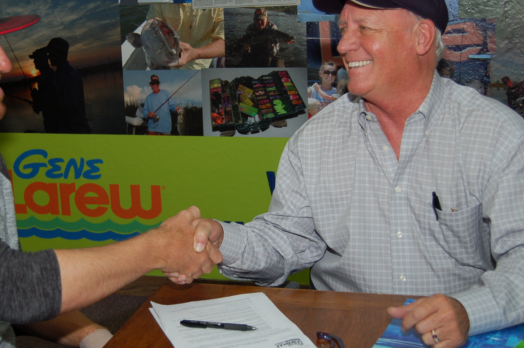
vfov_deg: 22.6
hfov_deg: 33.2
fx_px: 873
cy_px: 172
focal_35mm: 60
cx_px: 187
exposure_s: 1/60
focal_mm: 28
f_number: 4.2
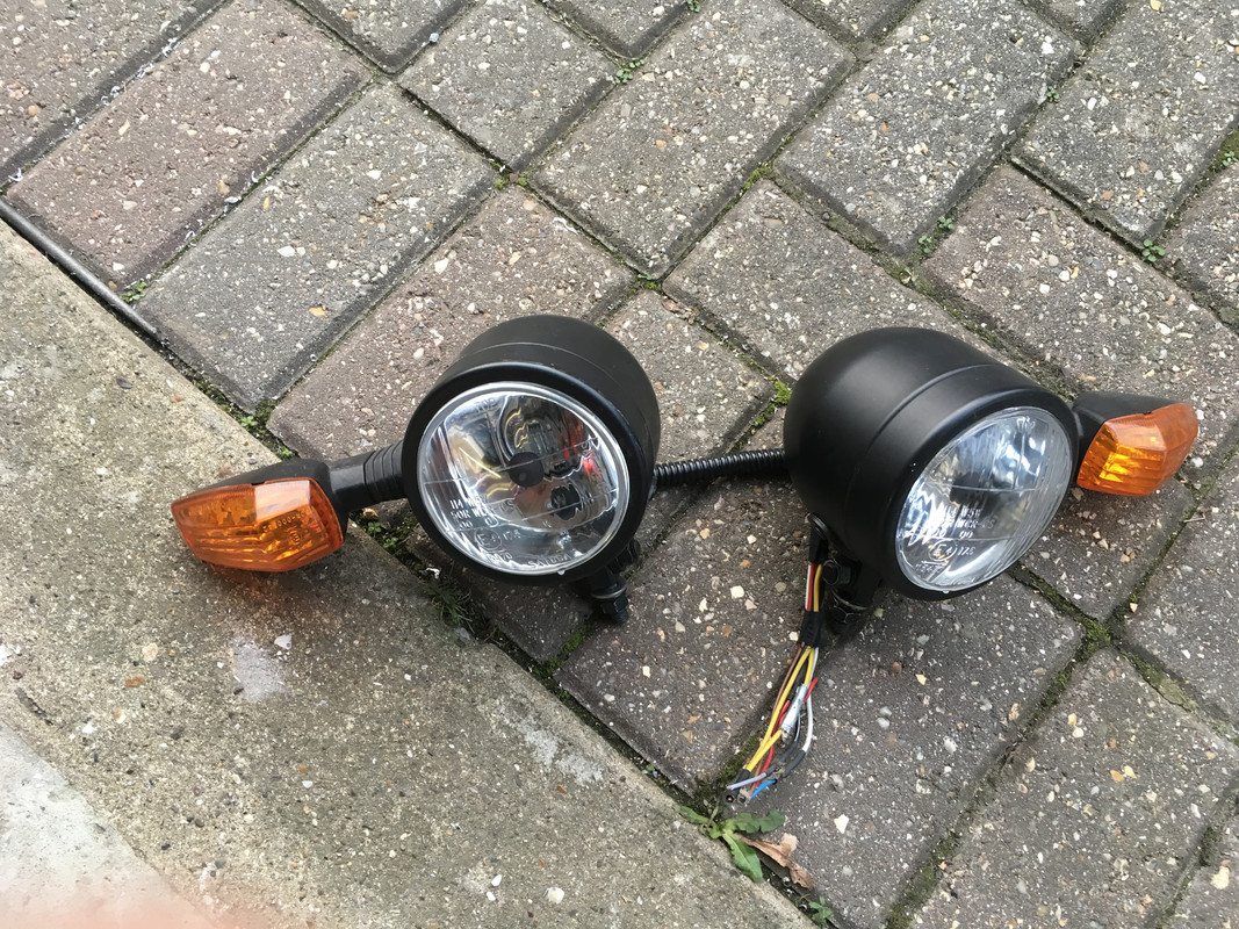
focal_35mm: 29
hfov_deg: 61.7
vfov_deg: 48.2
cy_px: 464
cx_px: 620
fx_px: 1038
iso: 64
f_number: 2.2
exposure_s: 1/33
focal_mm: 4.15
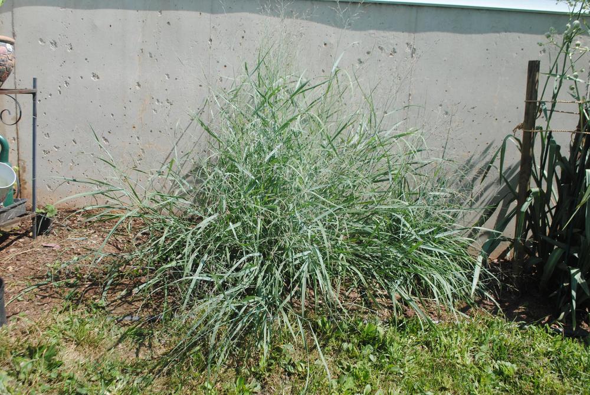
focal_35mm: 36
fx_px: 591
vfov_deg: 37.0
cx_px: 295
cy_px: 198
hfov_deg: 53.1
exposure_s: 1/160
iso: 100
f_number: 6.3
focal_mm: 24
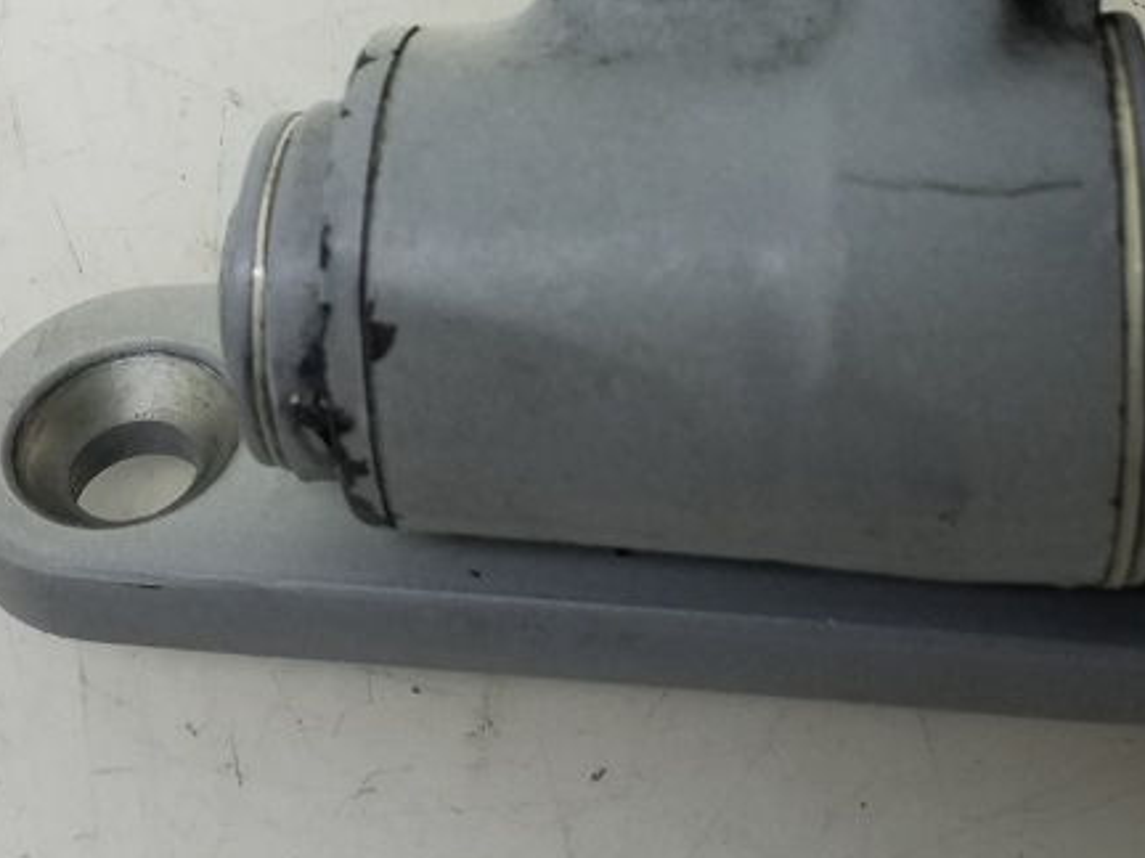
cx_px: 747
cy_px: -24
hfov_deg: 30.1
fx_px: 2117
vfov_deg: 22.0
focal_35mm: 64
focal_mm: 3.6
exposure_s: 1/50
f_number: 1.9
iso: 100
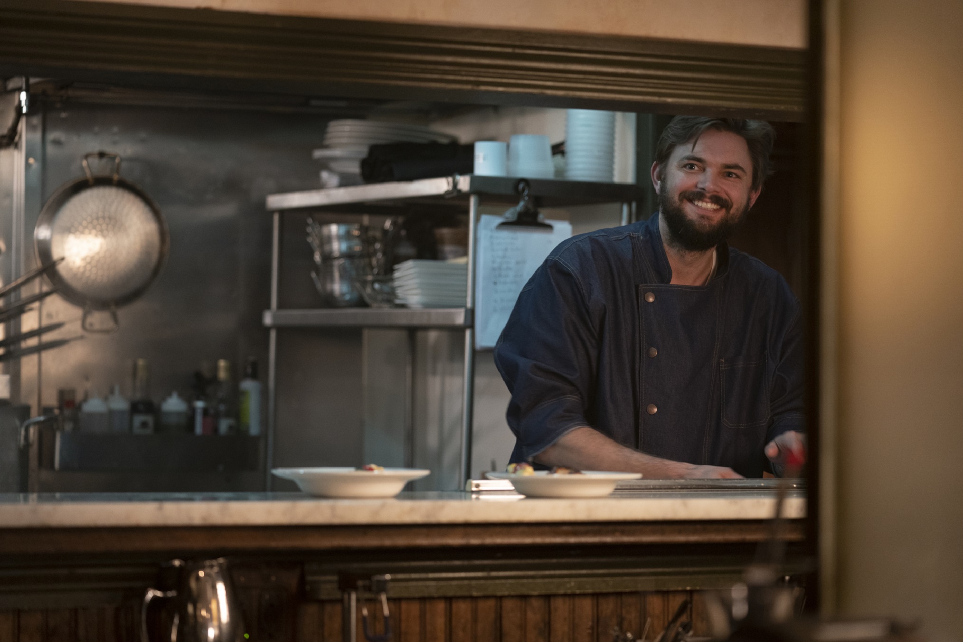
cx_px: 482
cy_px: 321
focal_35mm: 97
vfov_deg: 14.1
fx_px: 2595
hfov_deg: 21.0
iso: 2000
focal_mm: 97
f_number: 2.8
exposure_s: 1/80
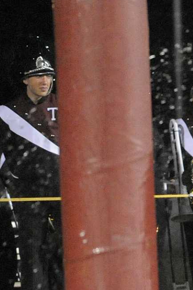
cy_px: 182
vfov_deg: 2.2
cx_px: 434
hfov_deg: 1.5
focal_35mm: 942
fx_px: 7583
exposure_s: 1/320
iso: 12800
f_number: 2.8
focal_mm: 300
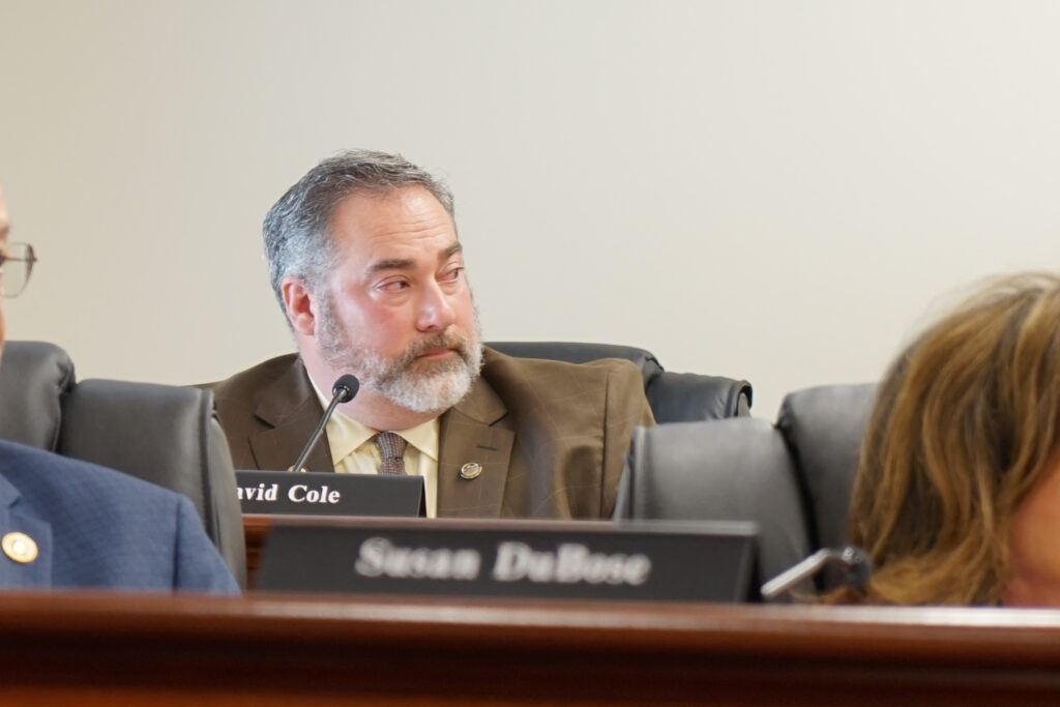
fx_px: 2061
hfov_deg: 28.8
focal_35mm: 70
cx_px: 530
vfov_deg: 19.5
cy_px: 354
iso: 640
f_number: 4
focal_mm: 70
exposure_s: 1/80
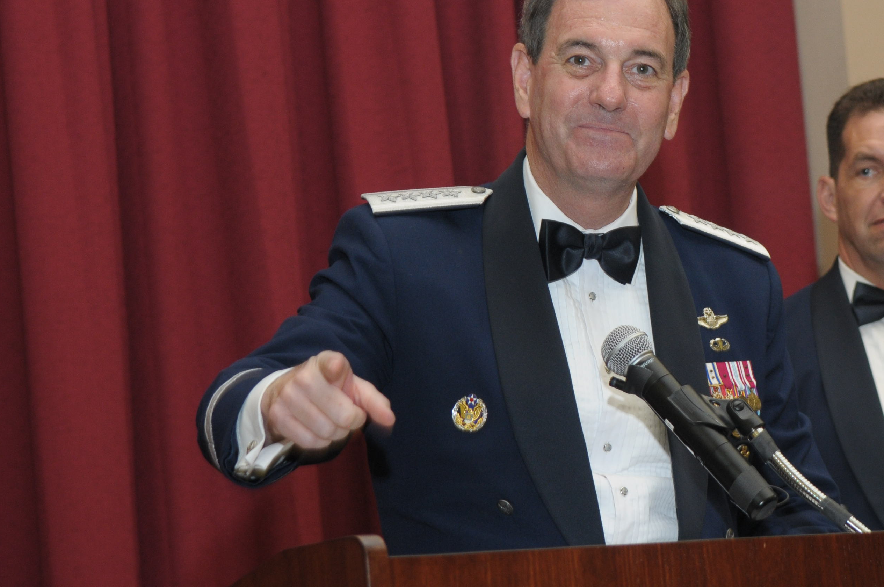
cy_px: 240
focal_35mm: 140
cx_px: 701
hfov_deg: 14.6
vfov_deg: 9.8
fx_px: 3430
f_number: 4.5
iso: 400
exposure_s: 1/60
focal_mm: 55
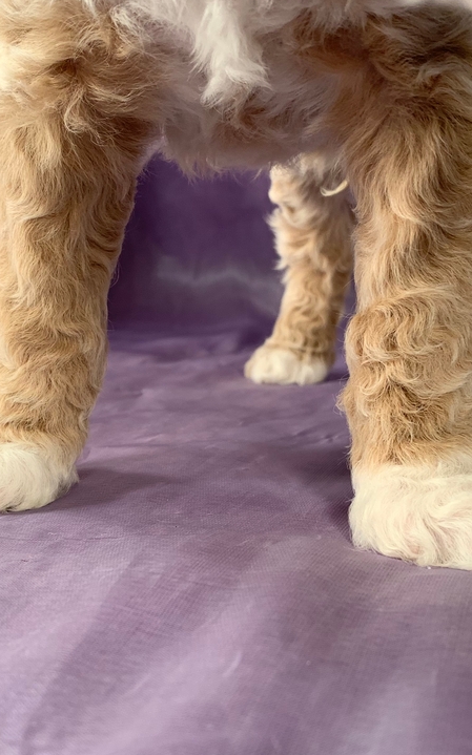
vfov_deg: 43.4
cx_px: 237
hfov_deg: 28.0
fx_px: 947
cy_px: 425
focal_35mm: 46
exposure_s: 1/120
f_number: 1.8
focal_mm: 4.25
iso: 50
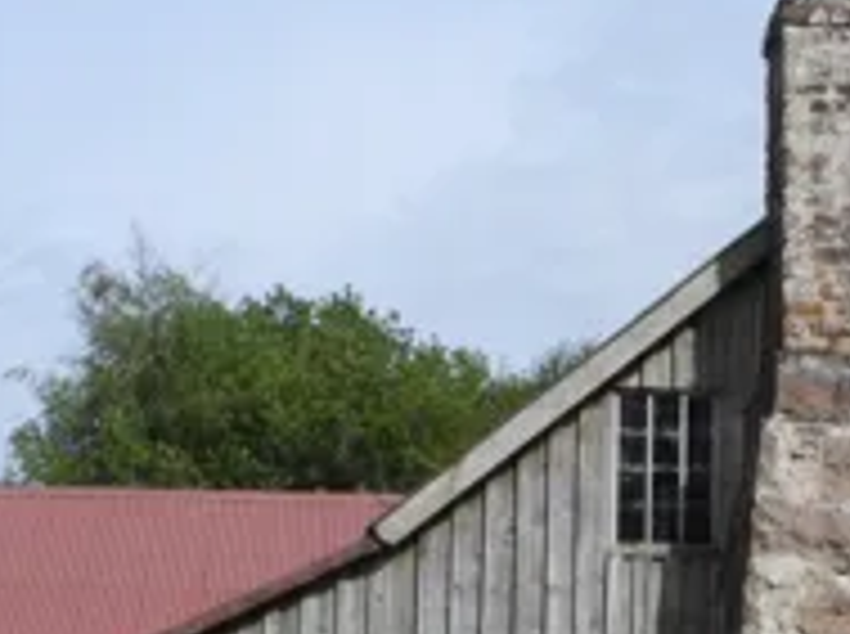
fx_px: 2132
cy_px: 616
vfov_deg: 16.6
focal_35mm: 87
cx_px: 508
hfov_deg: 22.5
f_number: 8
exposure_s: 1/2500
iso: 800
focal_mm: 7.4
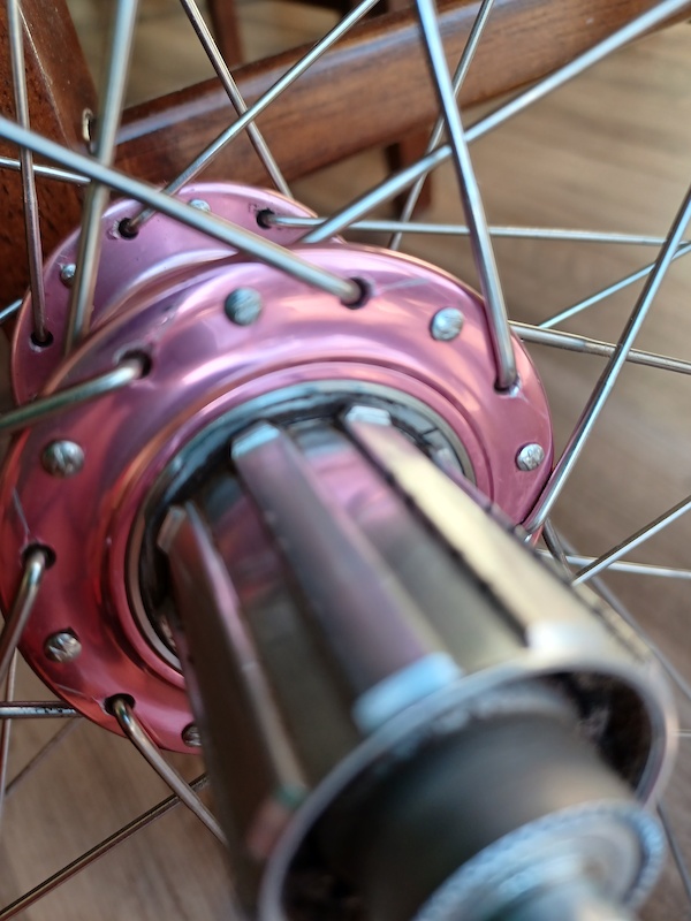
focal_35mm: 25
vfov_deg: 69.4
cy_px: 460
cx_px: 346
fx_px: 665
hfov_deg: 54.9
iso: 125
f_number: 1.8
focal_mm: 4.6
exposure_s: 1/60
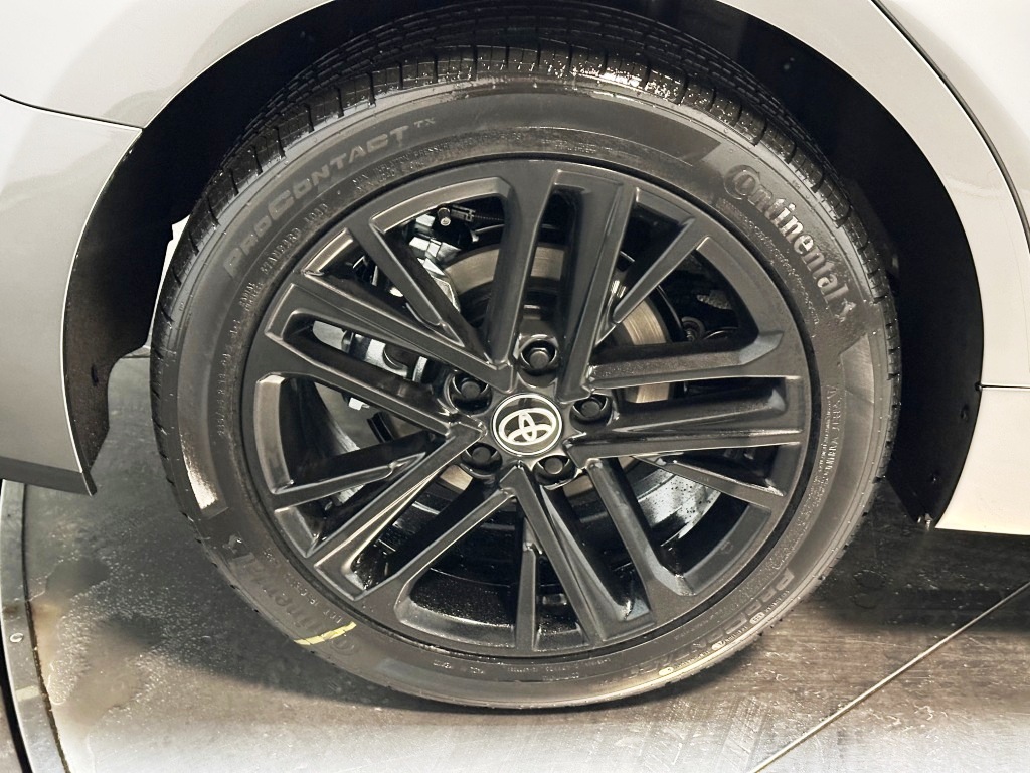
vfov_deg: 30.3
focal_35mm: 48
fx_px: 1428
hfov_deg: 39.7
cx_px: 515
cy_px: 386
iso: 640
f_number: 1.78
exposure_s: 1/20
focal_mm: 6.86
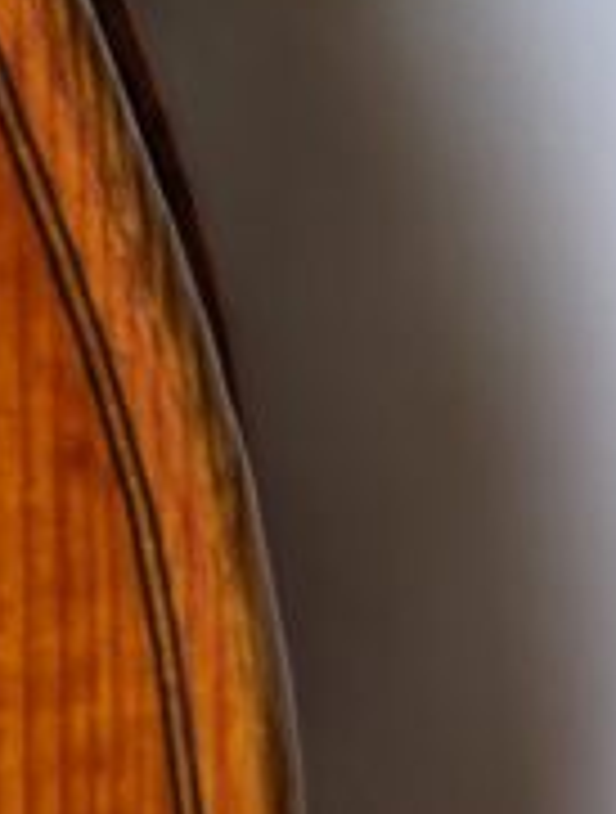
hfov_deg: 5.8
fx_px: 5803
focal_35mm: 246
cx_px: -926
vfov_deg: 7.5
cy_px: -1138
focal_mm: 6.81
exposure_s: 1/85.3
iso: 46
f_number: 1.85
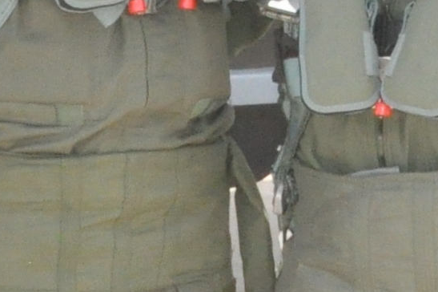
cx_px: 412
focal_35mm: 329
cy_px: -238
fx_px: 4000
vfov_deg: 4.1
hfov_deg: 6.3
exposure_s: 1/200
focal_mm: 28
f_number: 22
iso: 1250
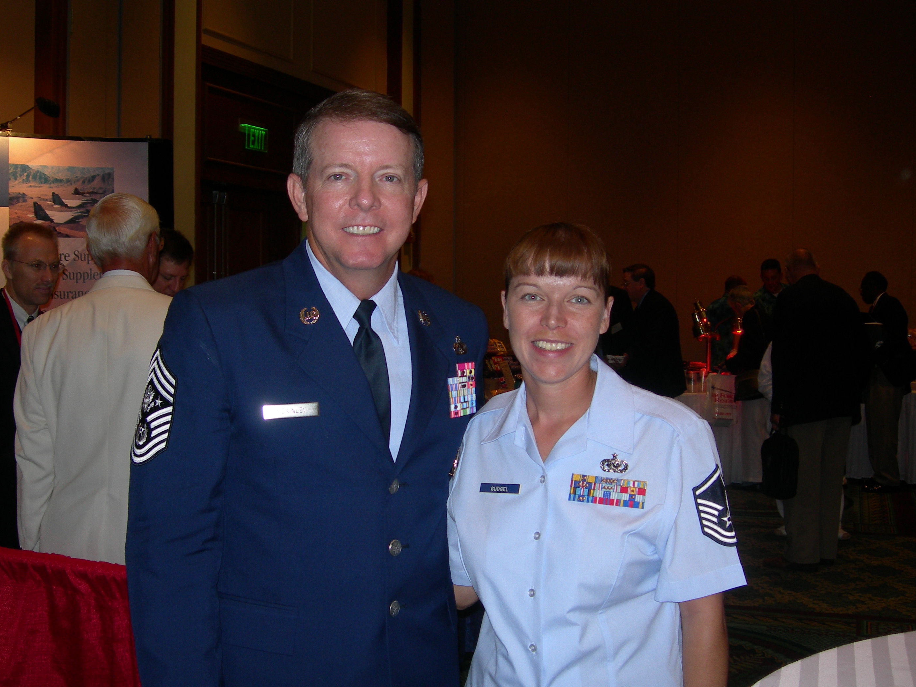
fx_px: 1112
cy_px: 367
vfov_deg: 34.3
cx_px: 425
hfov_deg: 44.8
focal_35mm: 42
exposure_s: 1/60.1
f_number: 2.8
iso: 50
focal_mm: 7.8
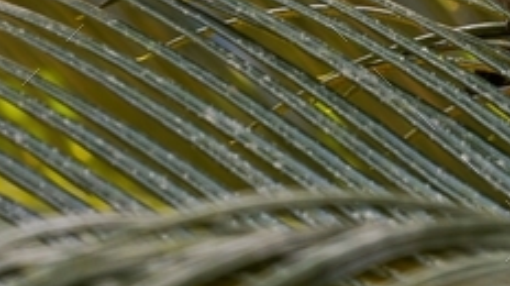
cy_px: 3
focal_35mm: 640
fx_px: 8647
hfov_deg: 3.4
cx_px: 525
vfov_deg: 1.9
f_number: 6.3
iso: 2000
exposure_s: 1/320
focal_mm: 240
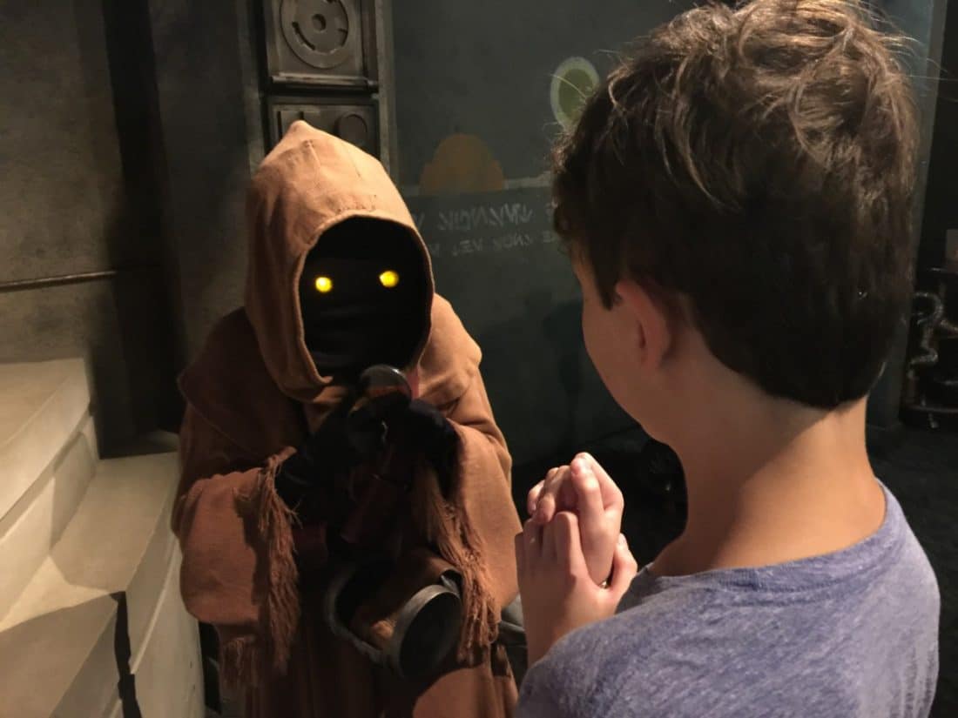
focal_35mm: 29
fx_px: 803
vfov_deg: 48.2
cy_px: 359
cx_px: 479
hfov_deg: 61.7
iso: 125
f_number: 2.2
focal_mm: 4.15
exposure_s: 1/4
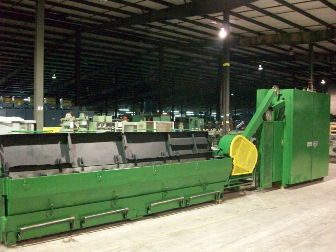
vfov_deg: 41.8
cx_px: 168
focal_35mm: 34
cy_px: 126
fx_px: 330
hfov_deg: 54.0
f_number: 2.8
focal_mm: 5.7
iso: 800
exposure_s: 1/15.5
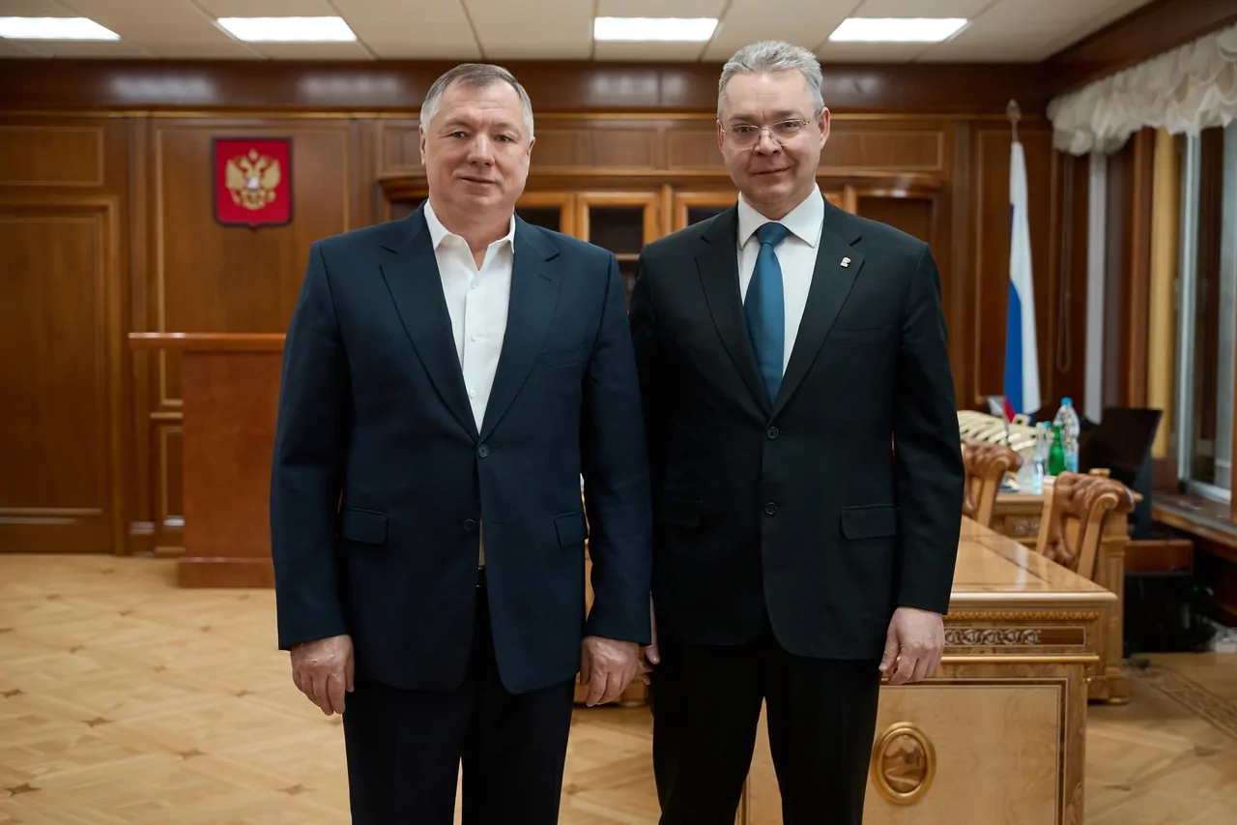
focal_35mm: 48
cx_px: 618
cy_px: 412
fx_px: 1635
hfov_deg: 41.4
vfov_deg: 28.3
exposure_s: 1/200
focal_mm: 47.6
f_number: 3.5
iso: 800
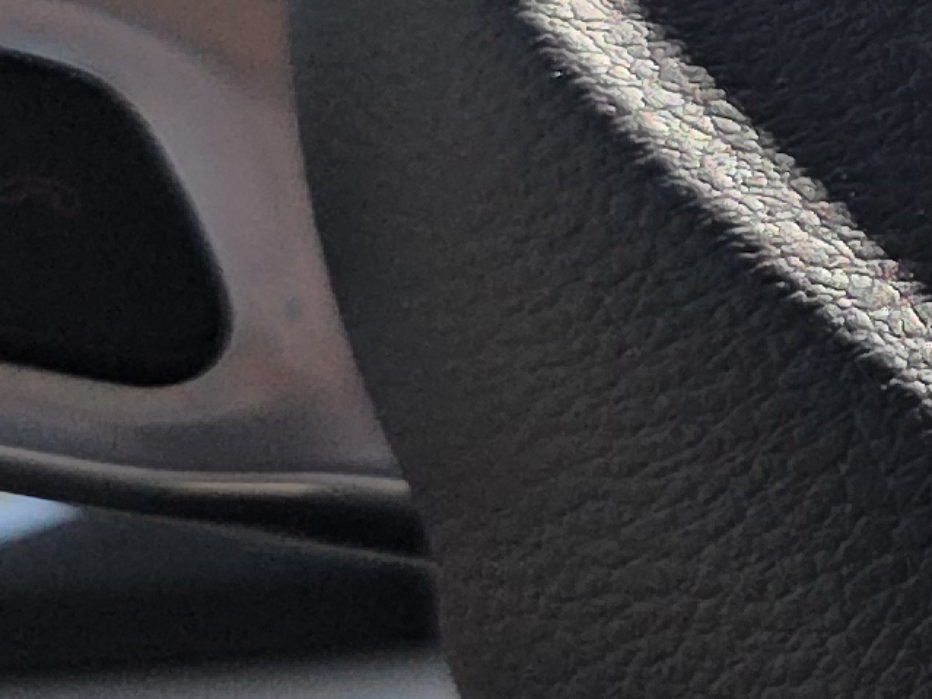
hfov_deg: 12.7
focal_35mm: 144
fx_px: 3876
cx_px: 1572
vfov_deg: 10.1
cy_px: -191
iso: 80
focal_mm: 6.3
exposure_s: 1/2797
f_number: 1.7
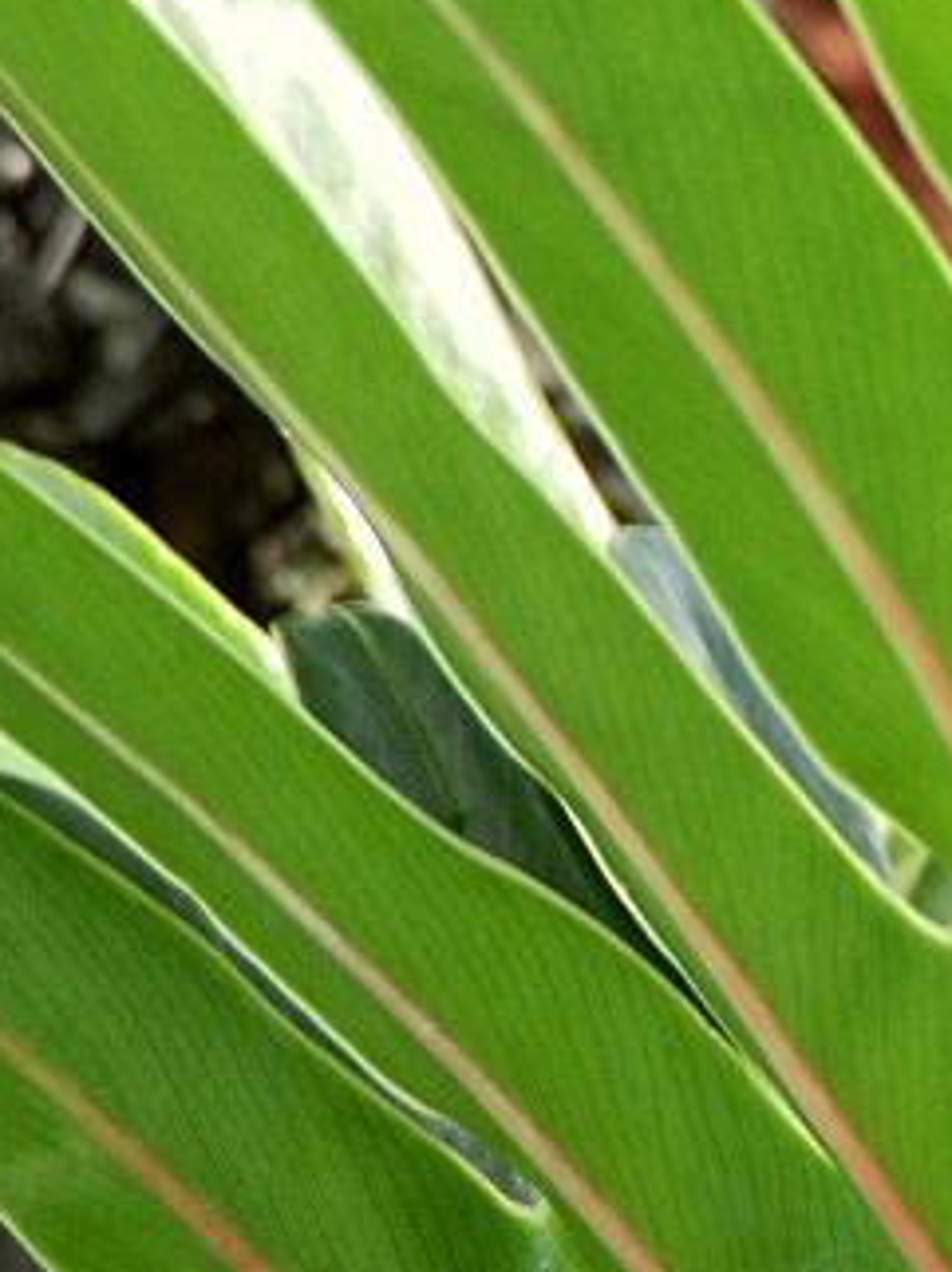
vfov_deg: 8.2
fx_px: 8886
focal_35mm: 242
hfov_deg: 6.1
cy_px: 753
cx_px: 1469
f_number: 4.1
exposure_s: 1/100
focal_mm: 13.18
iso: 100
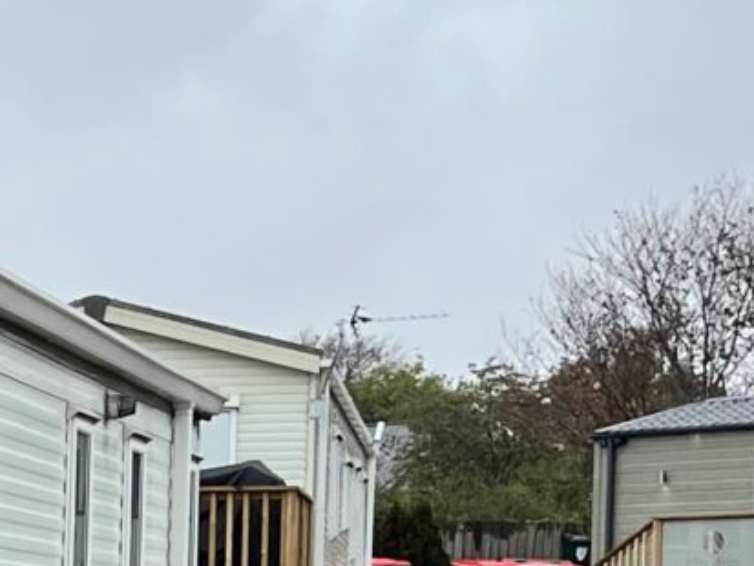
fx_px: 3508
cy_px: 767
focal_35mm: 161
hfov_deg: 10.5
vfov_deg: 9.1
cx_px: -1095
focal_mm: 5.1
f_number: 1.6
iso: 50
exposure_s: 1/1672
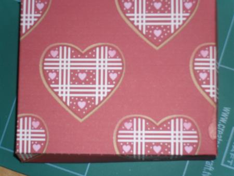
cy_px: 88
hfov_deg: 22.0
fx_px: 602
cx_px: 117
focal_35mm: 89
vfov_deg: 16.6
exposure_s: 1/60
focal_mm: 15.7
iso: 200
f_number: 5.5
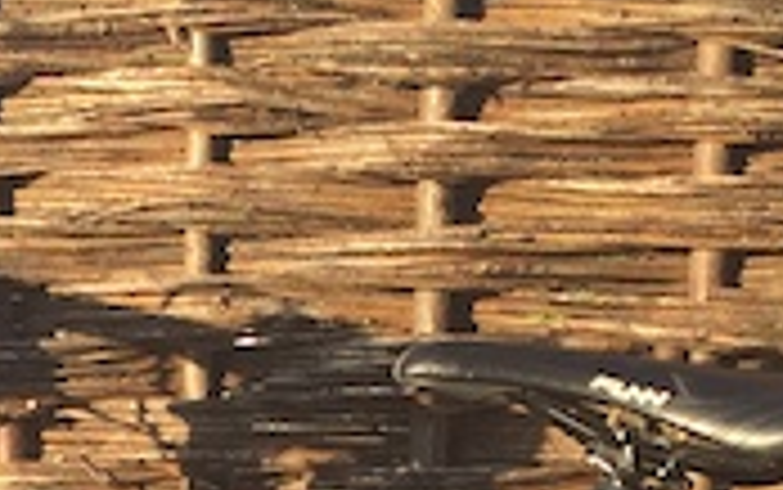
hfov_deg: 14.7
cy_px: 1034
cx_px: 122
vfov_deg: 8.7
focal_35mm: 141
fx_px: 3011
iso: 32
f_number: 2.2
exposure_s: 1/599
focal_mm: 4.15
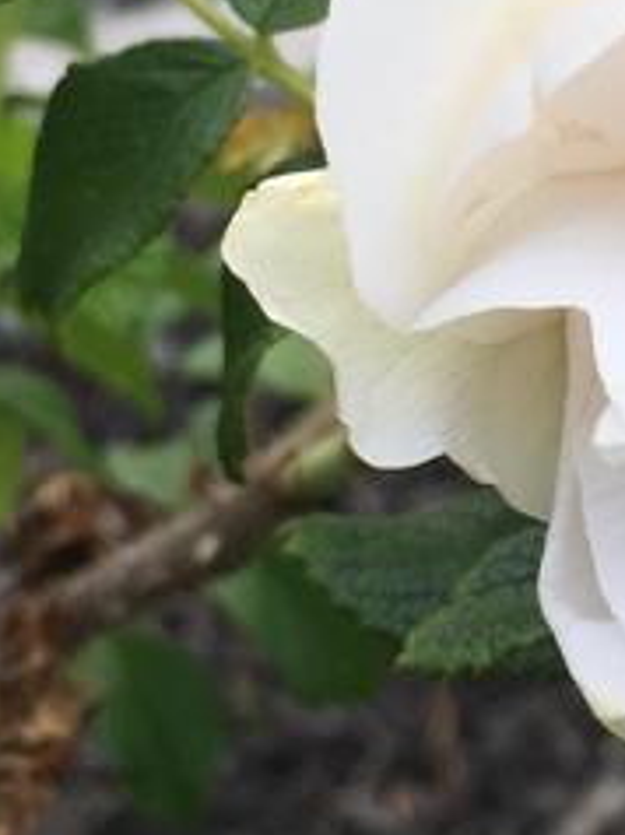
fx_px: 2942
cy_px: 189
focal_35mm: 122
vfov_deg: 16.1
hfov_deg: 11.8
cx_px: 776
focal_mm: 4.15
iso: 32
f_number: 2.2
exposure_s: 1/465
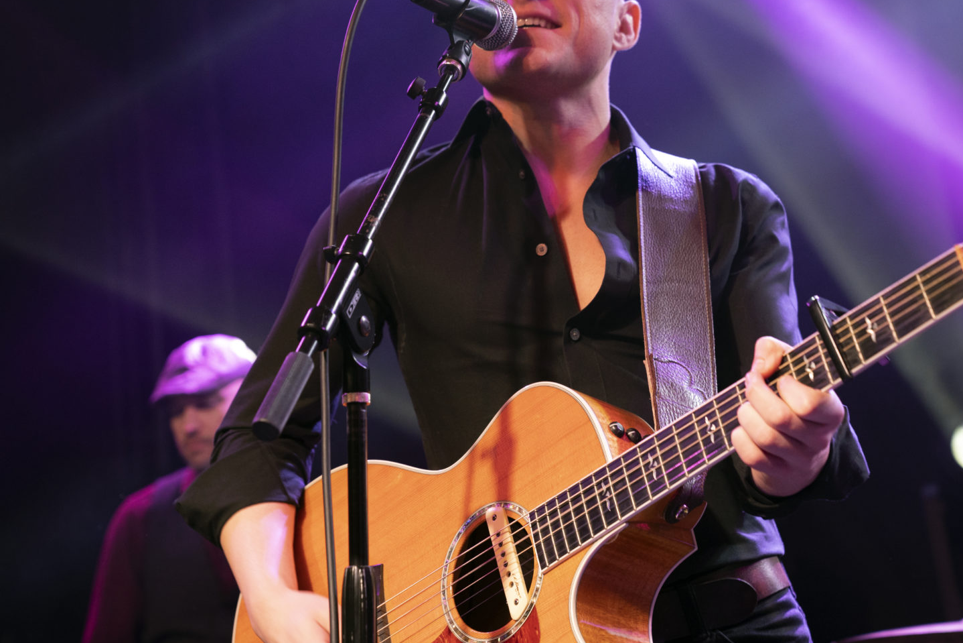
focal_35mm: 78
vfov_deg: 17.5
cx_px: 460
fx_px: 2087
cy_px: 248
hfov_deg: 26.0
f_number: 4
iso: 1600
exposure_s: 1/80
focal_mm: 60
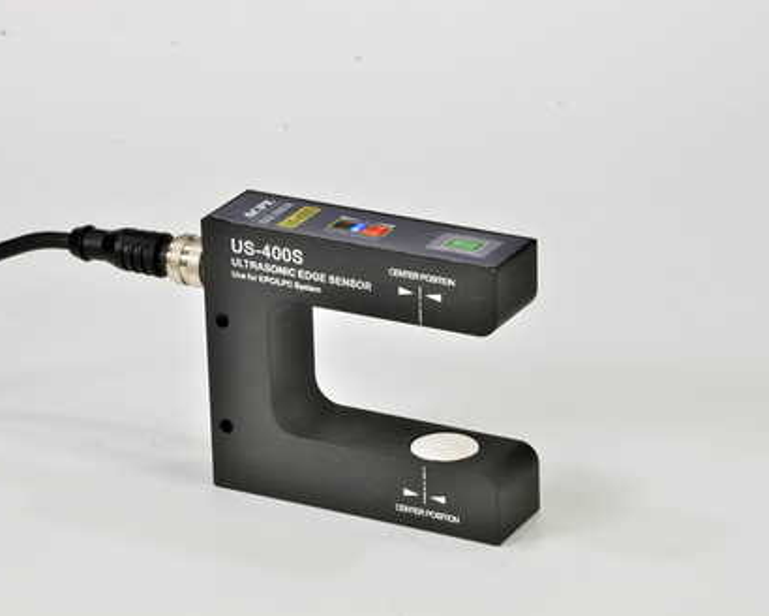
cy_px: 307
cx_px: 354
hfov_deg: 11.5
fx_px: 3824
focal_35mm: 168
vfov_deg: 9.2
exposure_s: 1/1.3
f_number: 25
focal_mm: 98
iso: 100
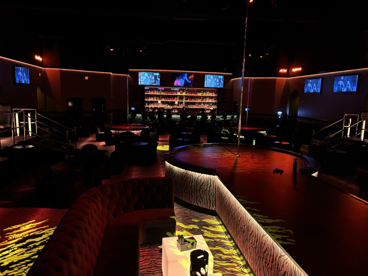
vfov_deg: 53.1
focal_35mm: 26
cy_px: 138
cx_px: 184
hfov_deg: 67.3
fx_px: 276
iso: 800
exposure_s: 1/23
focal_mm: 5.96
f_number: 1.6
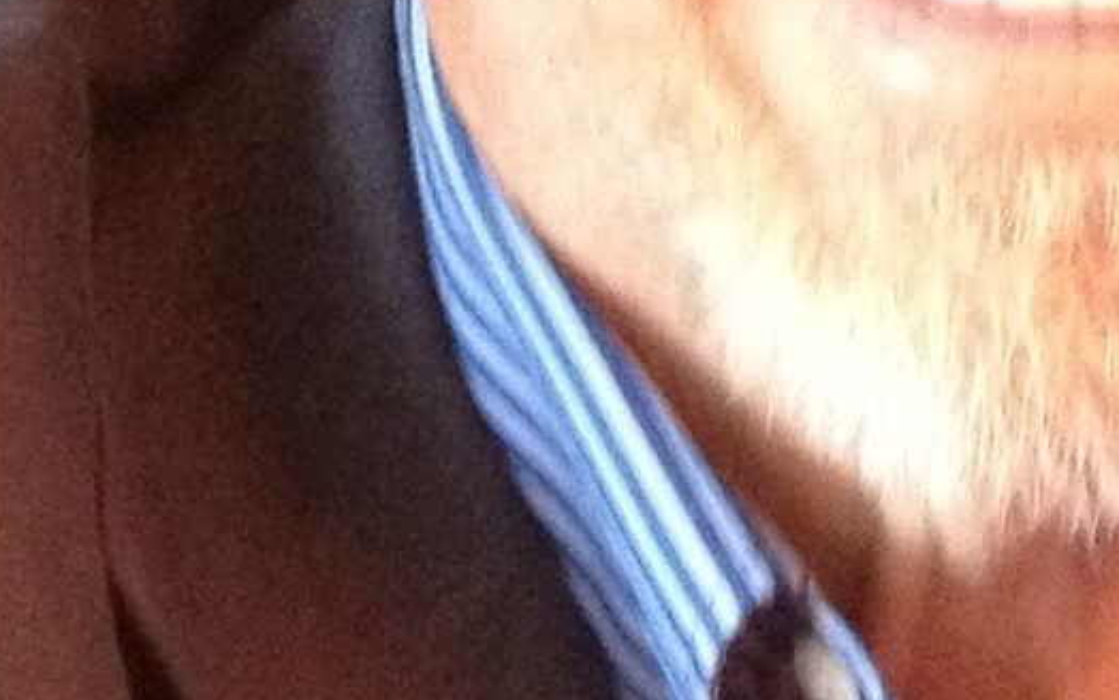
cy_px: -448
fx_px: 3570
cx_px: 955
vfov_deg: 10.7
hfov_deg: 17.6
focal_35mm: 117
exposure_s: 1/20
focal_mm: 4.28
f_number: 2.4
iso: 400
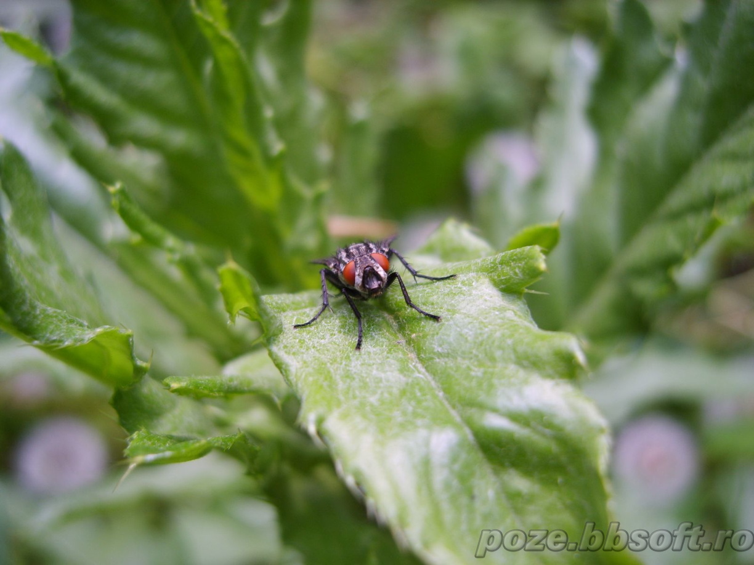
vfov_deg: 40.7
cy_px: 282
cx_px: 377
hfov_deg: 52.6
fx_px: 762
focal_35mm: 35
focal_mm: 7.4
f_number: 2.8
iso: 50
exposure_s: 1/180
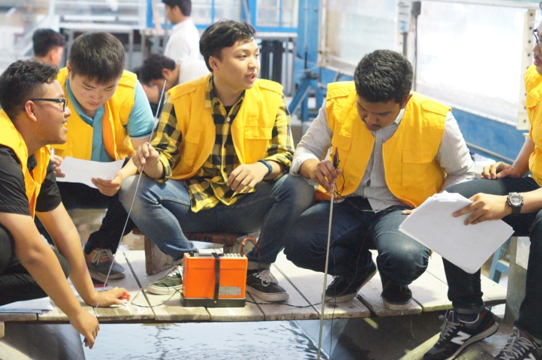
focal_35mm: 85
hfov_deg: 23.9
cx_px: 281
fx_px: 1278
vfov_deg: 16.0
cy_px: 194
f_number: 3.5
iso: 3200
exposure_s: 1/60
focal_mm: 50
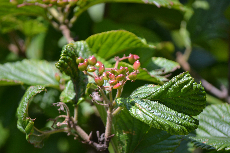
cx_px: 115
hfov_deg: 6.9
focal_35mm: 300
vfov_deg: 4.6
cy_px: 76
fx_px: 1917
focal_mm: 200
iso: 400
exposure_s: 1/500
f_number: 5.6
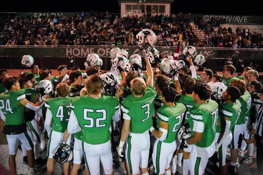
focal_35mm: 28
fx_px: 205
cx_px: 132
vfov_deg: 46.4
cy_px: 88
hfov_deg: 65.5
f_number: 2.8
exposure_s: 1/790
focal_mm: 28
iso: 20000
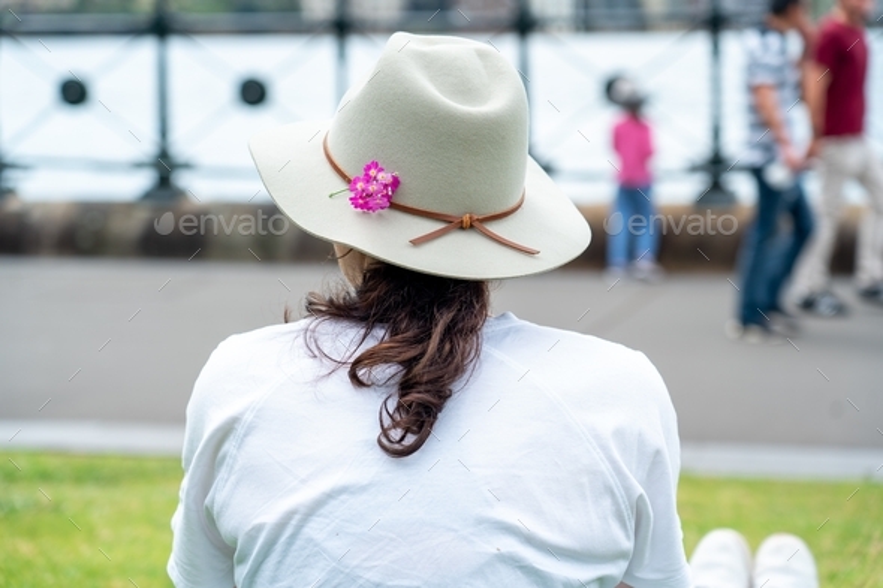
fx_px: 2011
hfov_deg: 24.8
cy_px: 294
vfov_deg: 16.6
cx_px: 442
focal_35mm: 82
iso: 200
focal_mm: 82
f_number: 4
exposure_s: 1/160
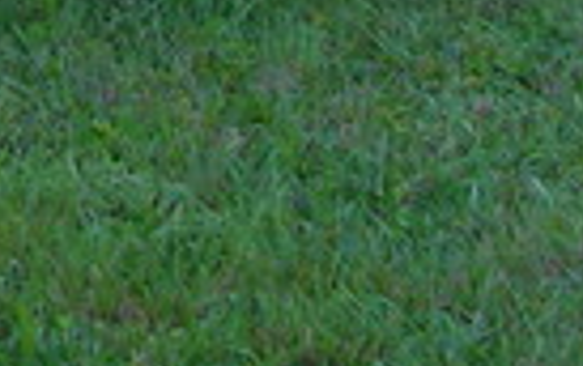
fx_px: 3723
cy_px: -719
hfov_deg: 8.7
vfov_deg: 5.3
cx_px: -357
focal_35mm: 234
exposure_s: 1/125
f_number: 3.2
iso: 64
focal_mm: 7.4
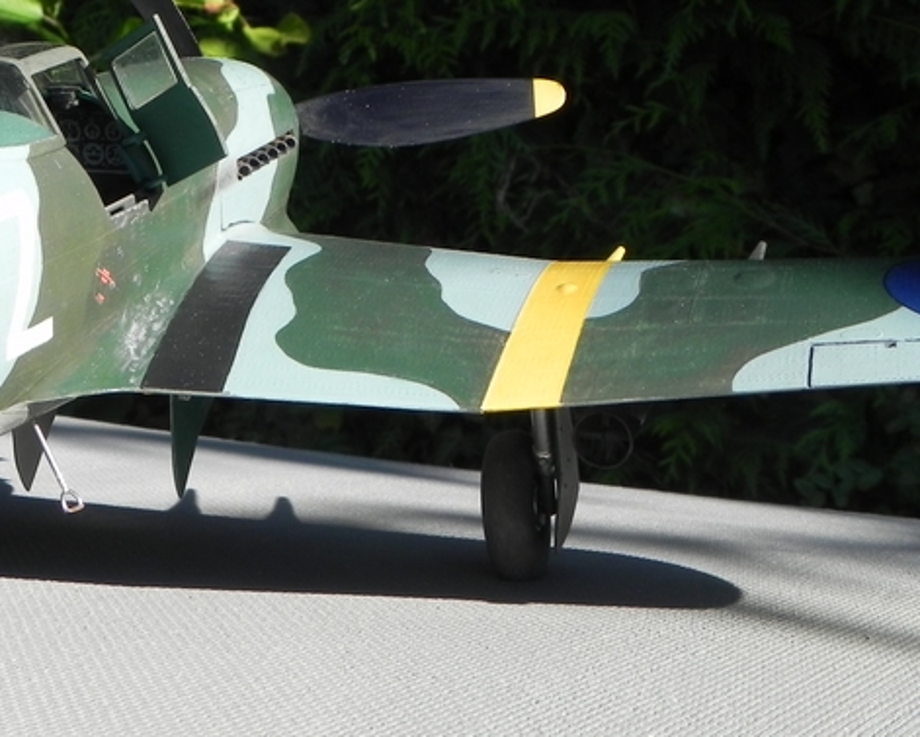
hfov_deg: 27.4
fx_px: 1852
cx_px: 209
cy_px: 203
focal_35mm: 68
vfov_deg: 22.3
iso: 160
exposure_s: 1/251
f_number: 5.6
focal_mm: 7.3
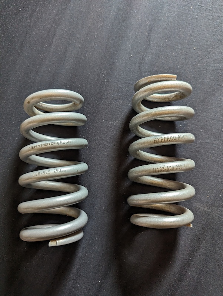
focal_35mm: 24
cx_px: 112
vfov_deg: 71.5
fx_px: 206
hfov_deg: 56.9
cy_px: 148
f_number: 1.85
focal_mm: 6.81
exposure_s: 1/23.8
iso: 156
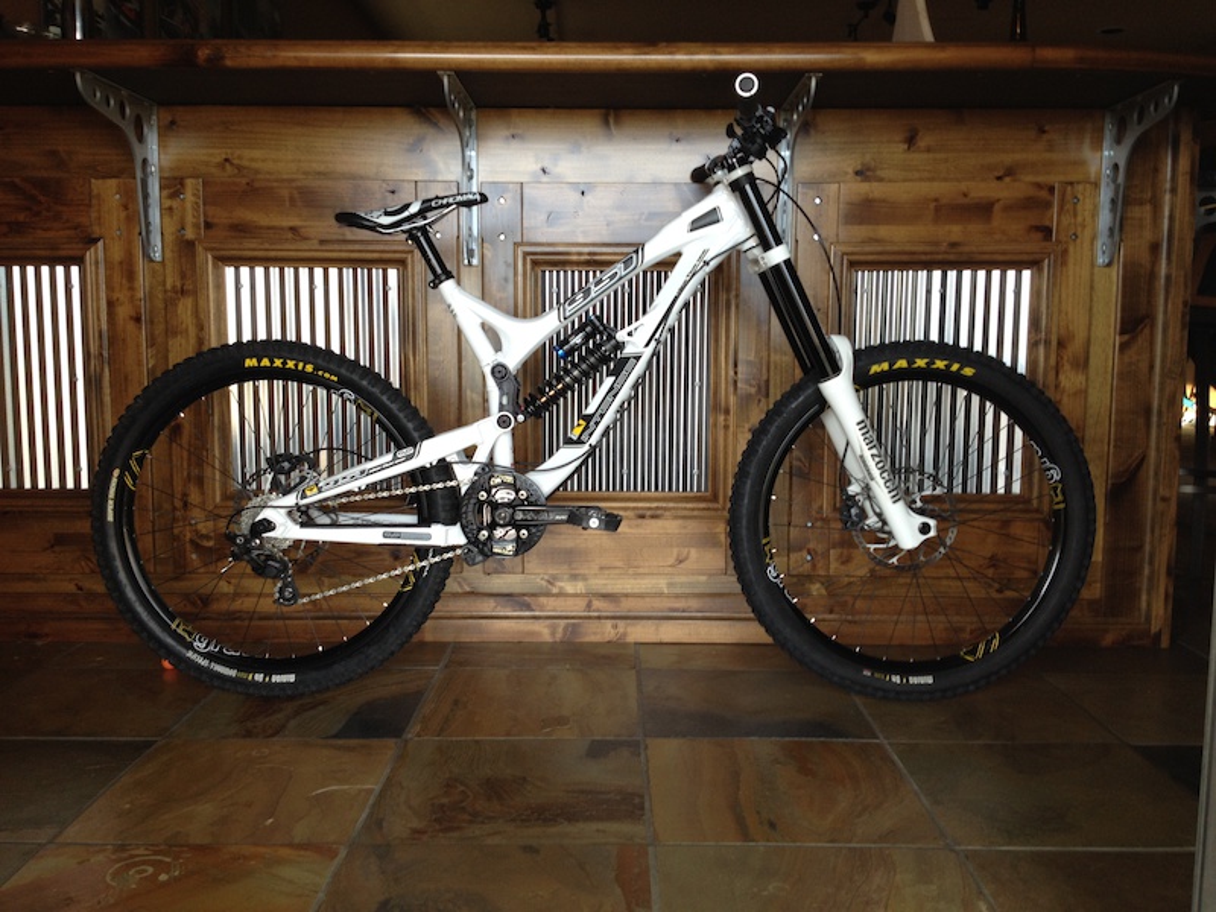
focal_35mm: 35
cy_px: 456
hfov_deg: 52.6
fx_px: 1229
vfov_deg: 40.7
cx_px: 608
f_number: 2.4
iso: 64
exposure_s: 1/20
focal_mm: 4.28
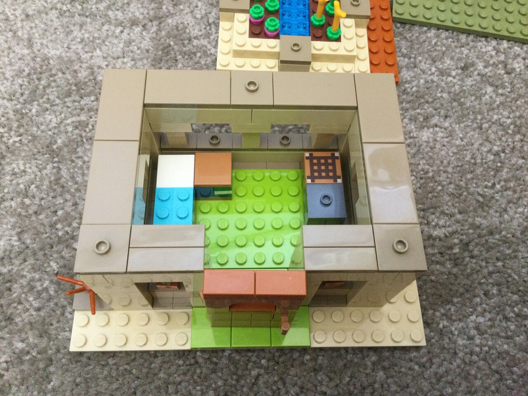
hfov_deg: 58.4
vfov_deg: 45.4
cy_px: 198
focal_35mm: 31
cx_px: 264
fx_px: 473
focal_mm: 3.3
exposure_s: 1/33
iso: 200
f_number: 2.4
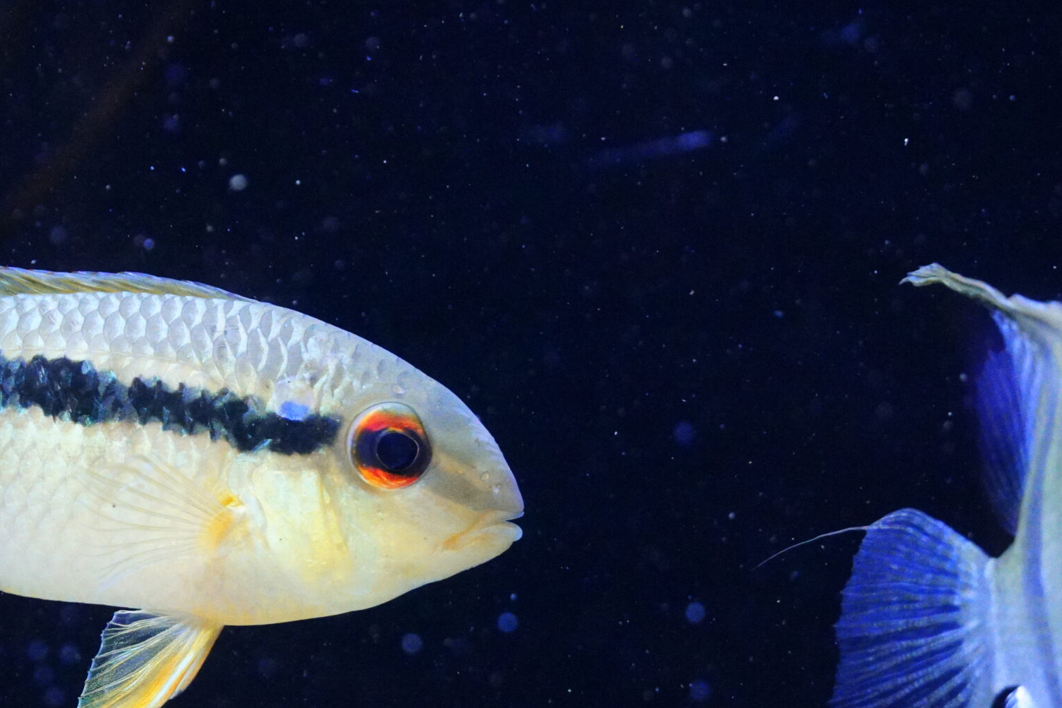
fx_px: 5306
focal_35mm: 180
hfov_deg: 11.4
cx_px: 177
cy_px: 458
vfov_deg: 7.6
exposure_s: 1/250
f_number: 5.6
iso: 8000
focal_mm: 71
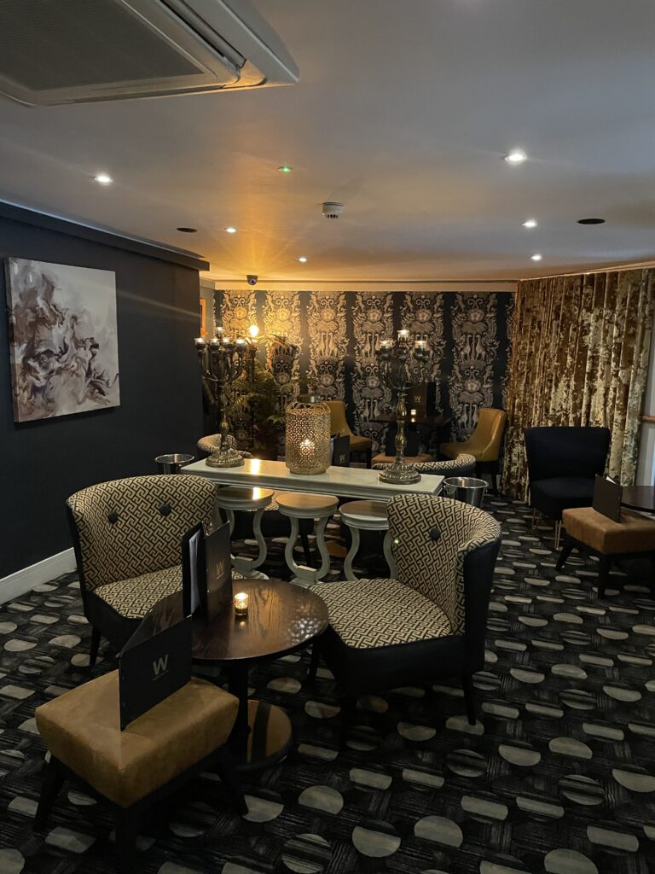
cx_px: 328
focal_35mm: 26
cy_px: 437
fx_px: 656
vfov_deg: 67.3
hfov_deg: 53.1
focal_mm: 4.2
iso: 800
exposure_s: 1/25
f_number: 1.6
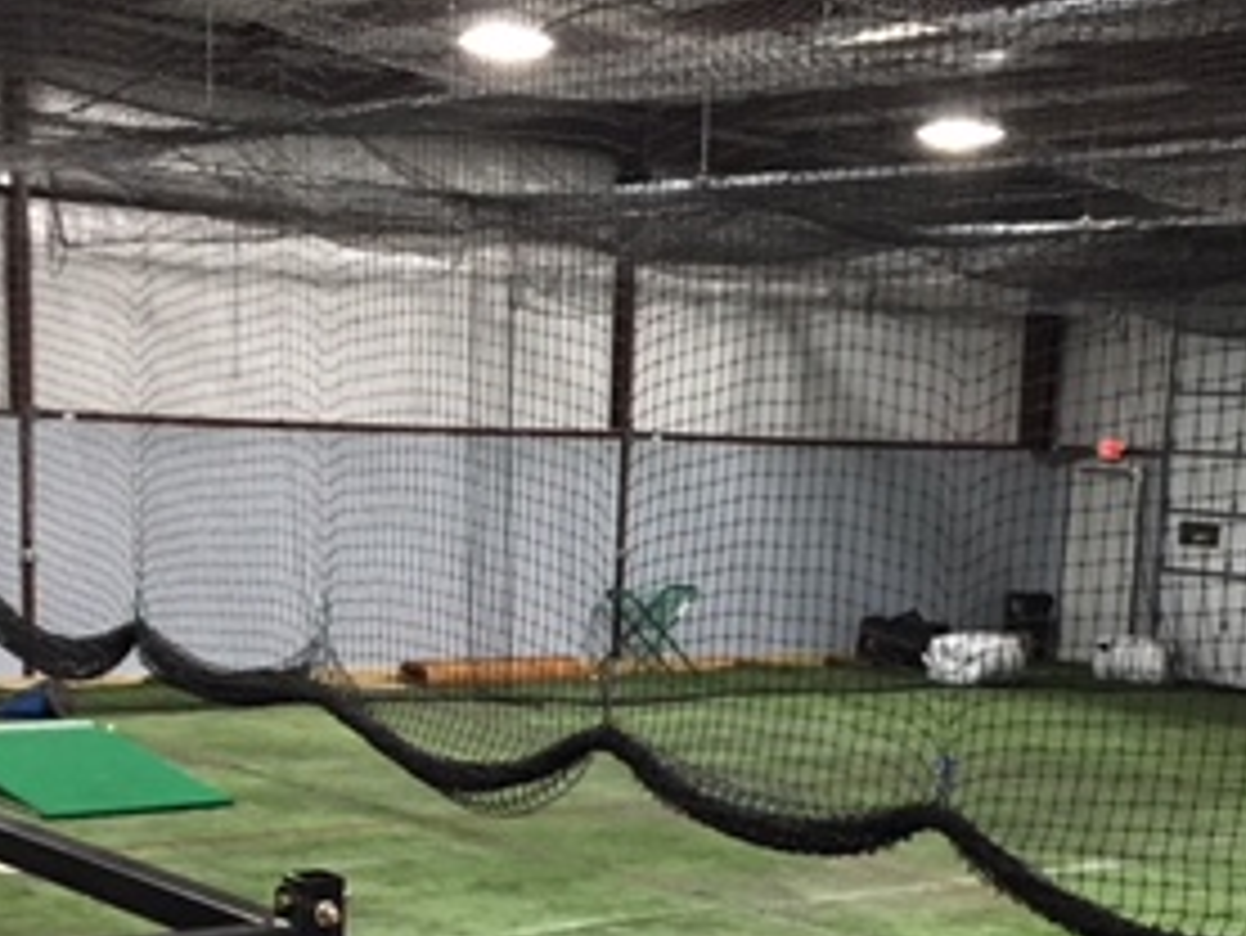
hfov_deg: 28.9
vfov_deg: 21.4
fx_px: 2413
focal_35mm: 67
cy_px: 882
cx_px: 693
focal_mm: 4.15
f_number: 2.2
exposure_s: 1/15
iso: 100
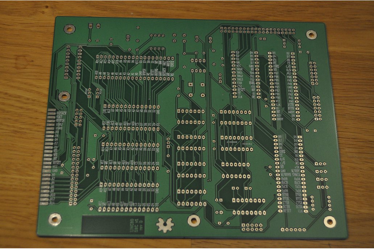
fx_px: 717
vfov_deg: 19.7
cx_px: 187
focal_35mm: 69
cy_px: 124
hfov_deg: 29.2
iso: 1400
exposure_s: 1/30
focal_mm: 46
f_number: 5.3
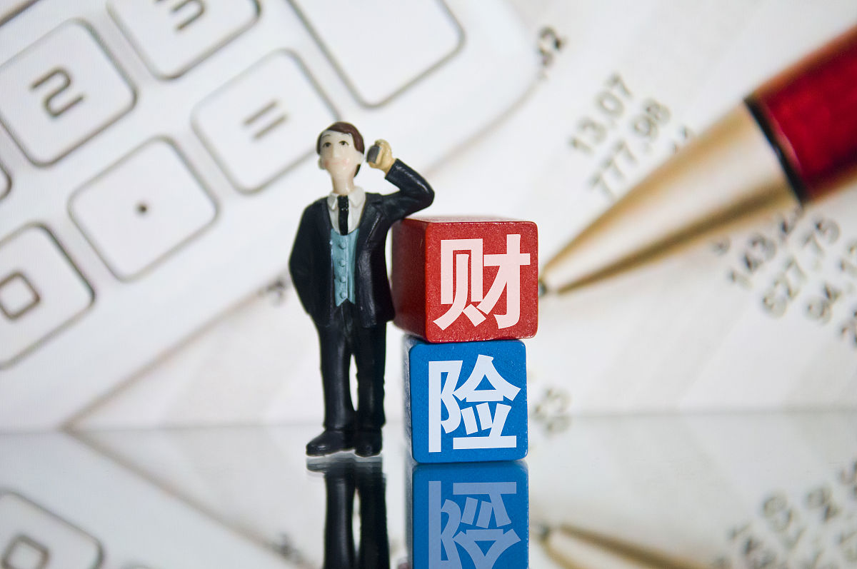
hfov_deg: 28.1
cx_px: 428
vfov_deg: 18.9
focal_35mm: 72
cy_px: 284
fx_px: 1712
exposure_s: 1/160
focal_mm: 48
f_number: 2.8
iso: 1000
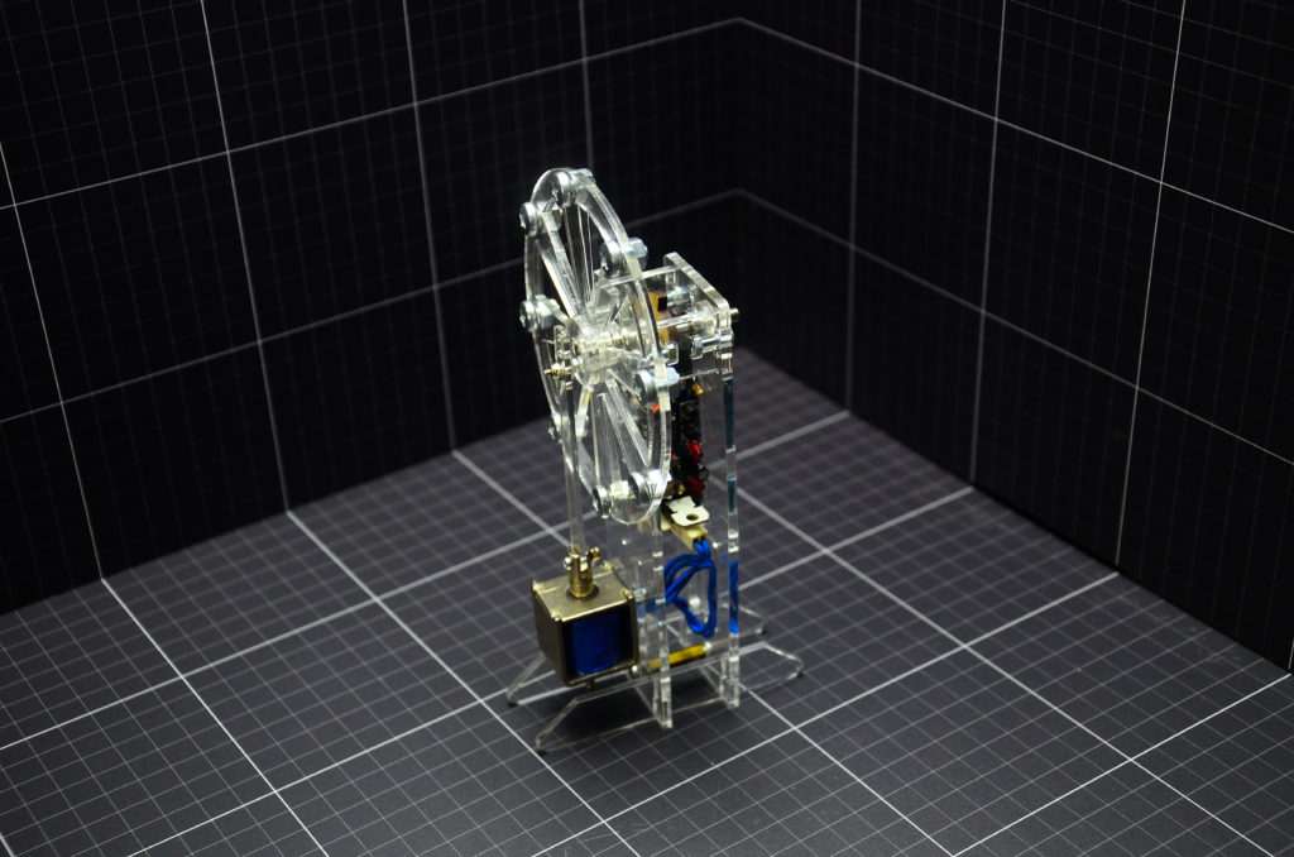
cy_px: 428
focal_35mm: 52
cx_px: 647
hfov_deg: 37.9
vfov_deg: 25.6
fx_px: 1883
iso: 1000
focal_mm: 35
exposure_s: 1/50
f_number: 4.5
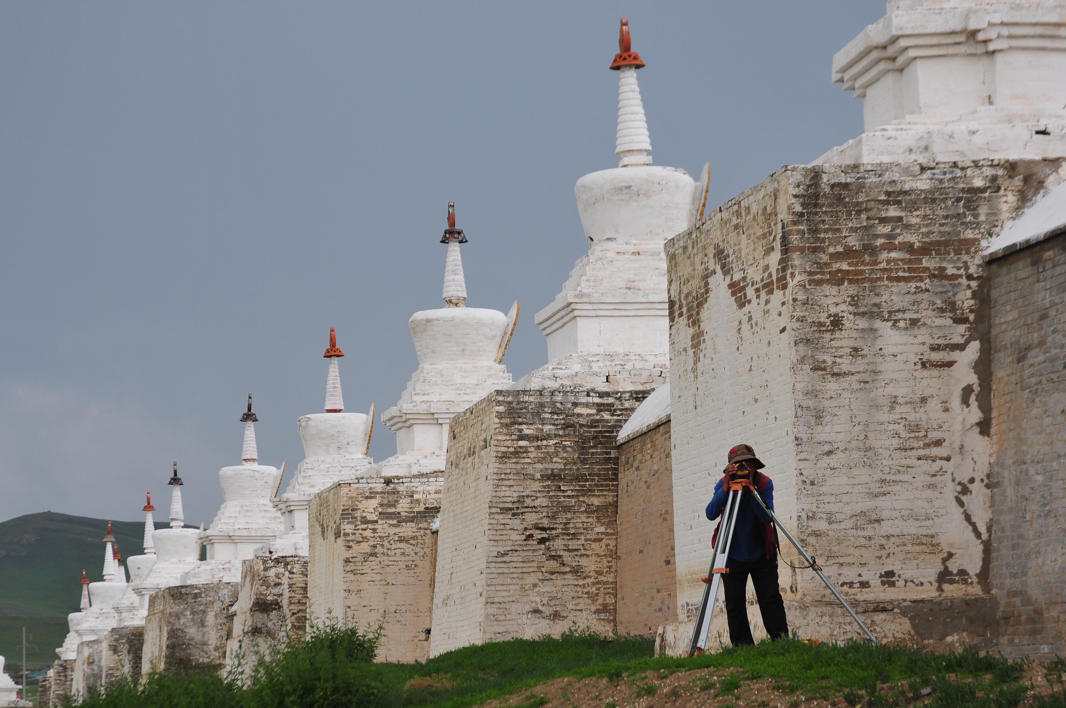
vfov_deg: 10.7
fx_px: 3771
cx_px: 533
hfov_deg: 16.1
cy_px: 354
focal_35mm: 128
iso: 200
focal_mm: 85
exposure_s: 1/200
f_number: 7.1
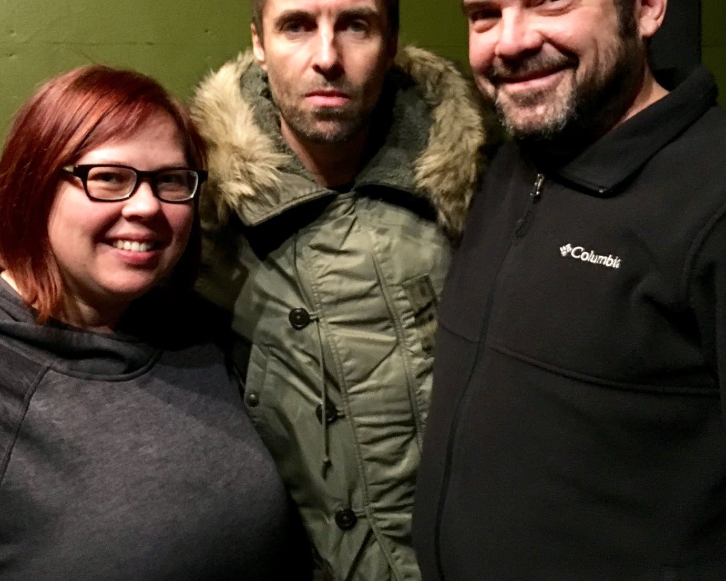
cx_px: 340
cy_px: 206
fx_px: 881
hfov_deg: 44.8
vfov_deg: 36.2
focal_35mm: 41
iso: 400
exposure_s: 1/15
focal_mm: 4.15
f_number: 2.2
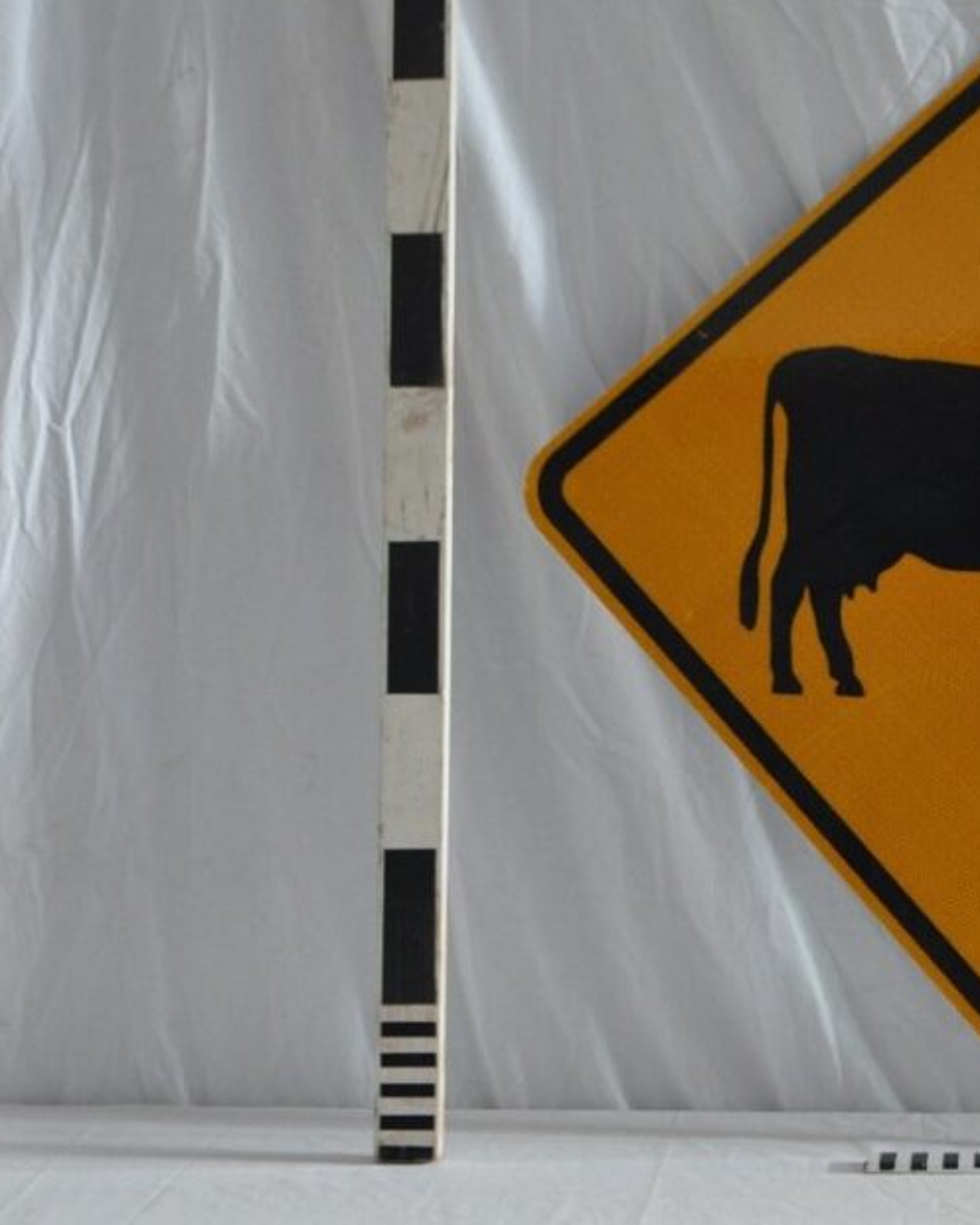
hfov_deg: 15.4
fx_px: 3553
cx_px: 958
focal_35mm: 98
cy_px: 499
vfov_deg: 19.5
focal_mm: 36
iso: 800
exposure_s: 1/40
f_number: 6.3
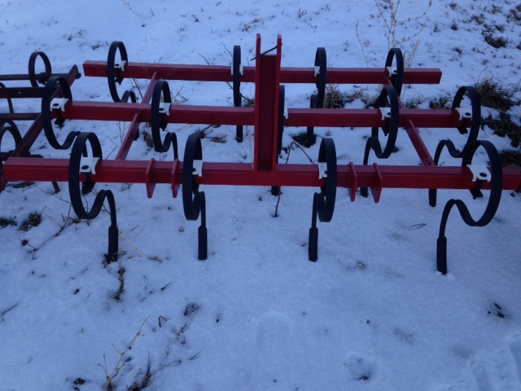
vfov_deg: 42.9
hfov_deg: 55.4
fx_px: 497
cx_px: 260
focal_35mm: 33
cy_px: 196
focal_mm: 4.12
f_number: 2.4
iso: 50
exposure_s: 1/299
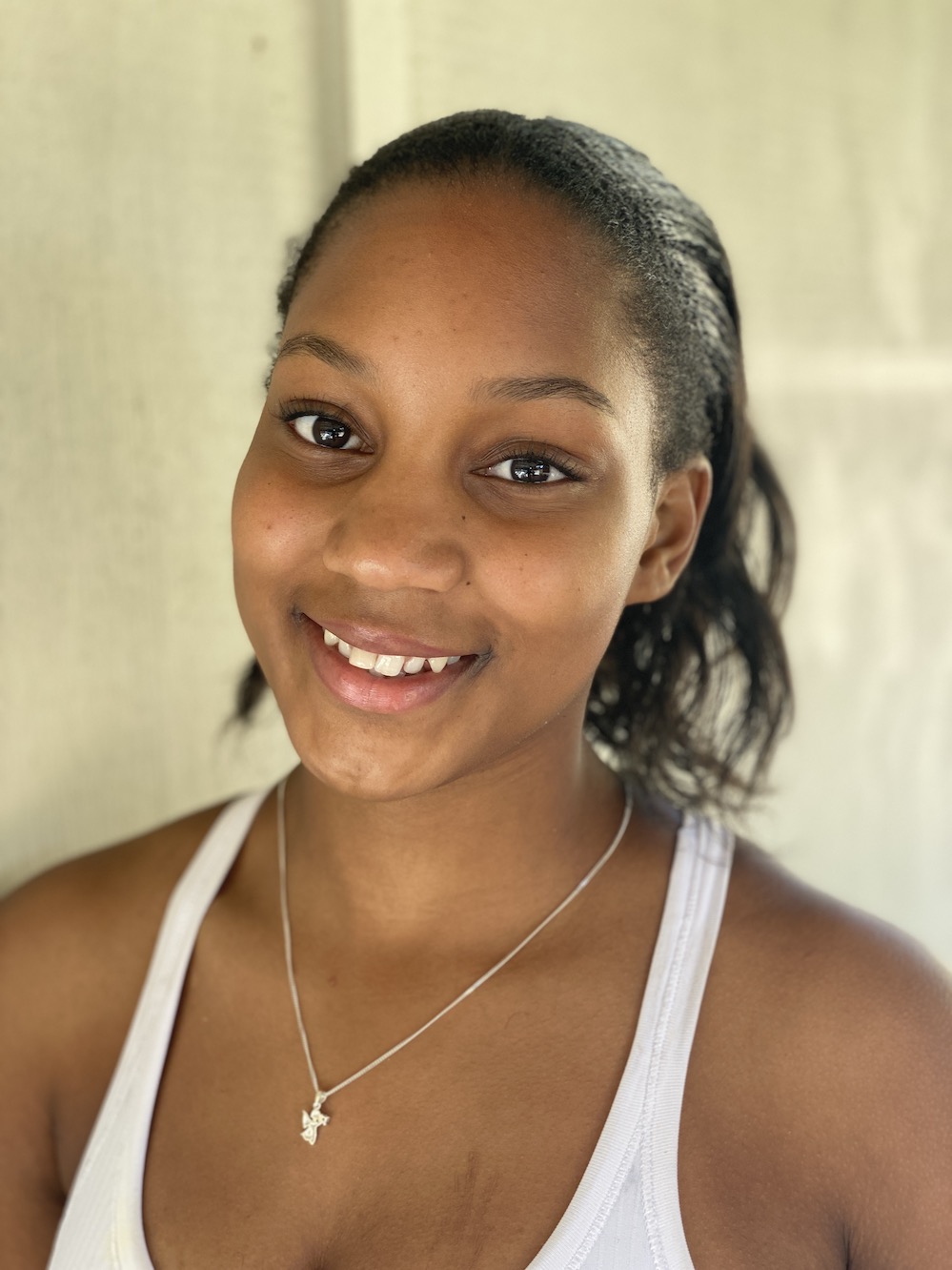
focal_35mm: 52
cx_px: 476
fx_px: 1907
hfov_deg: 28.0
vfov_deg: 36.8
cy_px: 635
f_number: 2
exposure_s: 1/122
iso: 64
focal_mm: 6
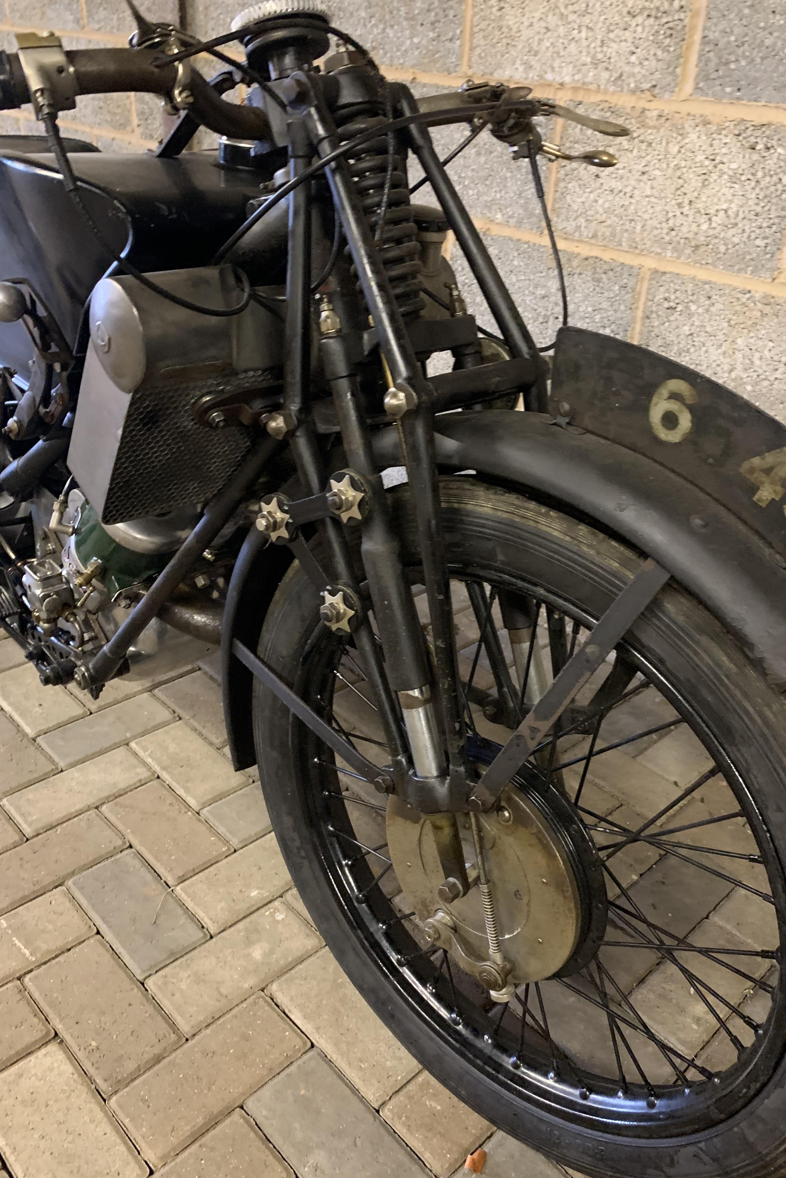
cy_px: 590
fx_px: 917
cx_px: 433
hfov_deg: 46.3
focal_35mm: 28
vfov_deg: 65.5
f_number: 1.8
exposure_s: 1/25
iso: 640
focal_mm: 4.25
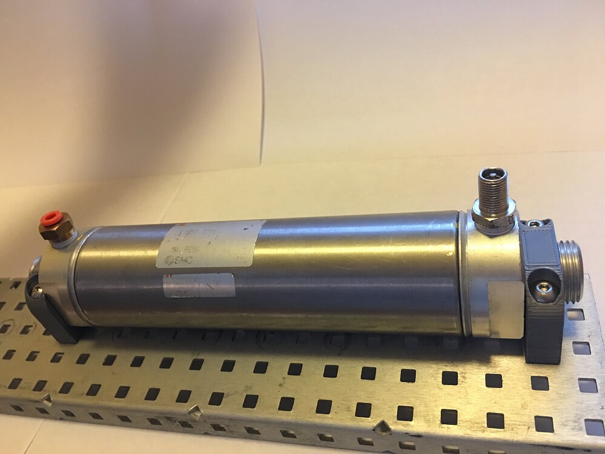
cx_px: 302
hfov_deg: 61.6
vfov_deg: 48.3
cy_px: 227
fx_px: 507
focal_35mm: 29
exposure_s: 1/10
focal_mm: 4.15
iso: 80
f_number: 2.2
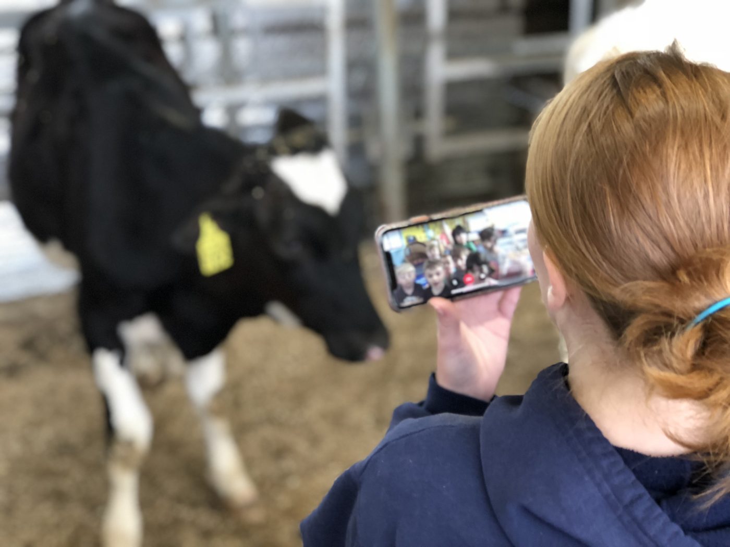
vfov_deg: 25.7
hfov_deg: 33.8
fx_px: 1202
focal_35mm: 57
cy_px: 274
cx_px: 365
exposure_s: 1/60
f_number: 2.8
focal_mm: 6.6
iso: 250
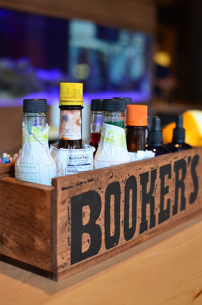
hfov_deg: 25.6
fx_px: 444
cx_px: 101
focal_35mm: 52
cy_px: 152
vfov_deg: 37.9
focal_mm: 35
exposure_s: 1/80
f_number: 3.2
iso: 1000
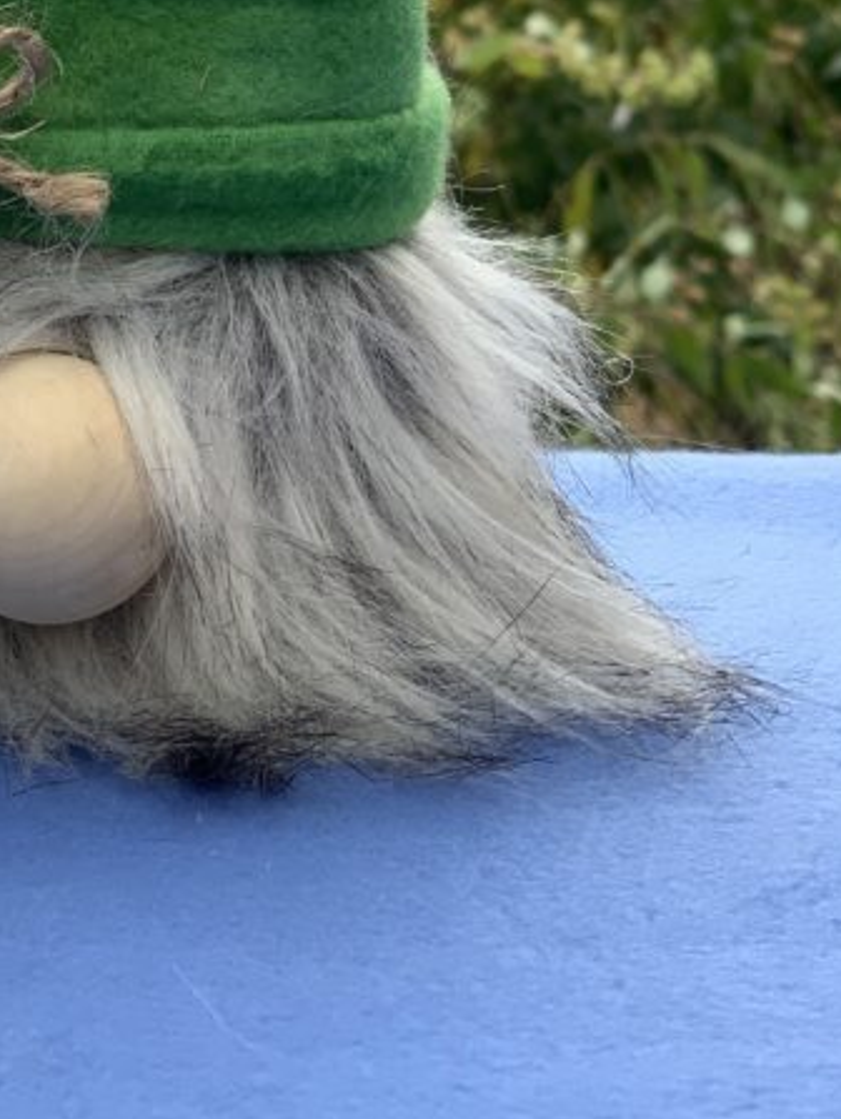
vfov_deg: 16.5
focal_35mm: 119
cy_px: 278
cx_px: 33
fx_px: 3849
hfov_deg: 12.3
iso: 25
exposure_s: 1/122
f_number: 2.4
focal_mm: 6
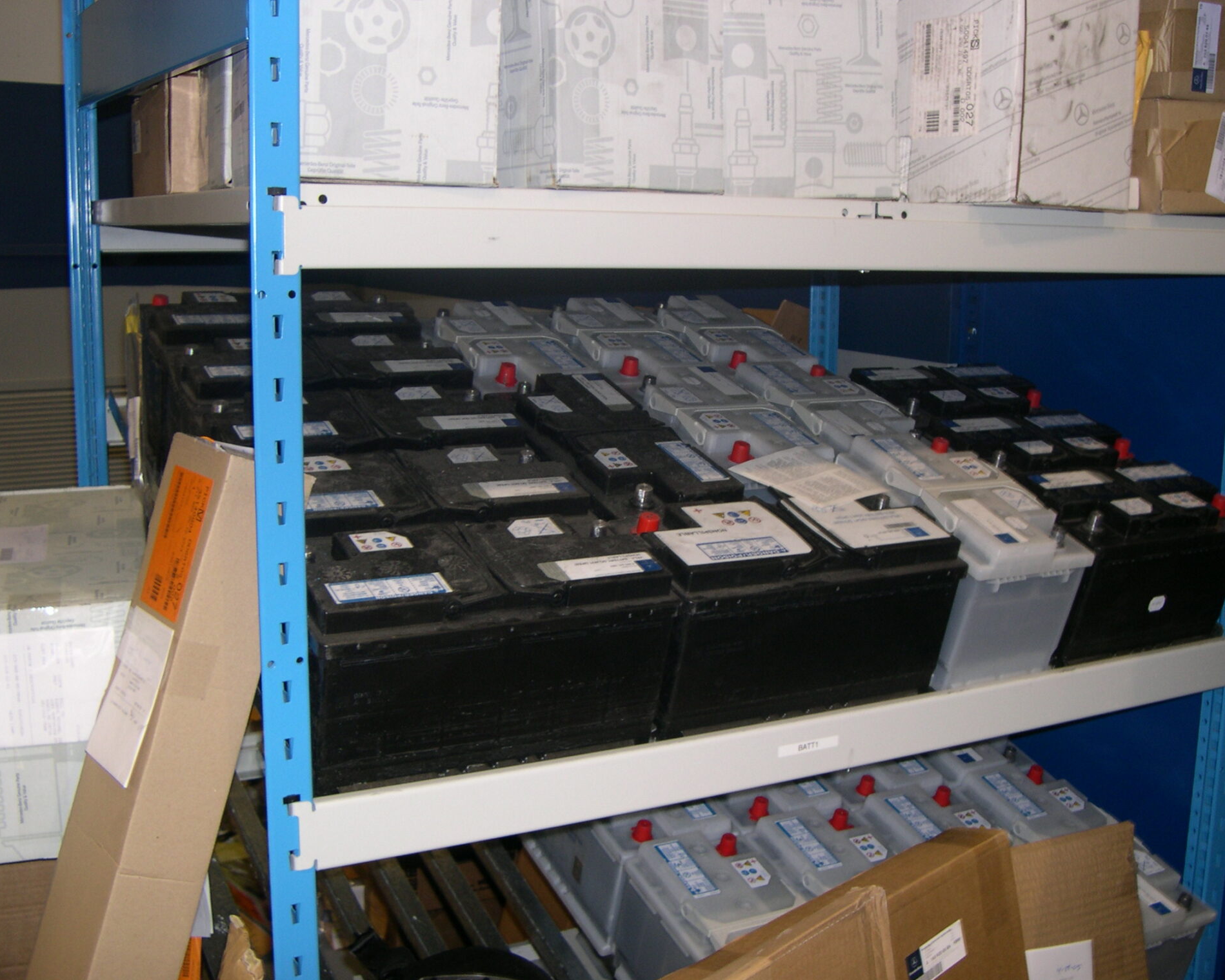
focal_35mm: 40
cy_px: 490
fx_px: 1450
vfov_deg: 37.3
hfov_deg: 45.8
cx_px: 627
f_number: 2.8
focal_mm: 8
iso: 100
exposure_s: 1/60
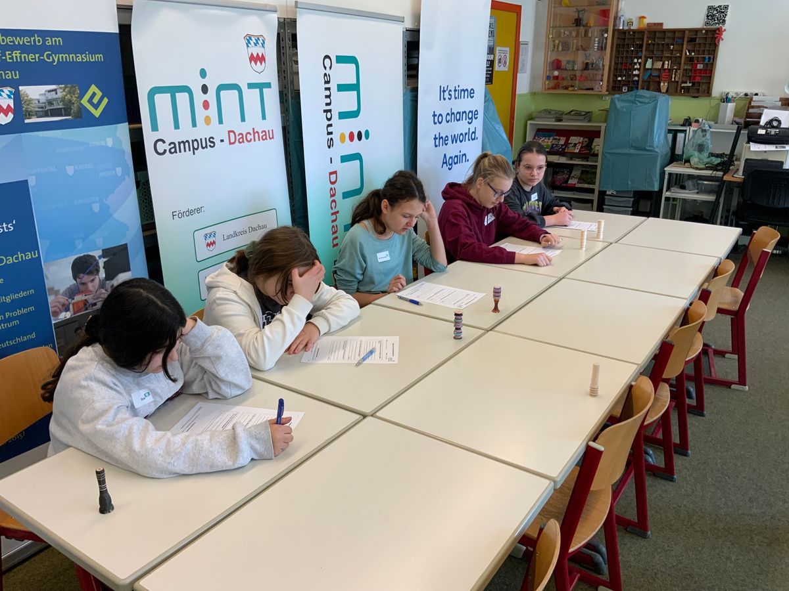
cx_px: 394
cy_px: 296
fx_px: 661
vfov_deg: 48.2
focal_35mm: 29
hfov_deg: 61.7
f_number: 1.8
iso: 64
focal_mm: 3
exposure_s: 1/100
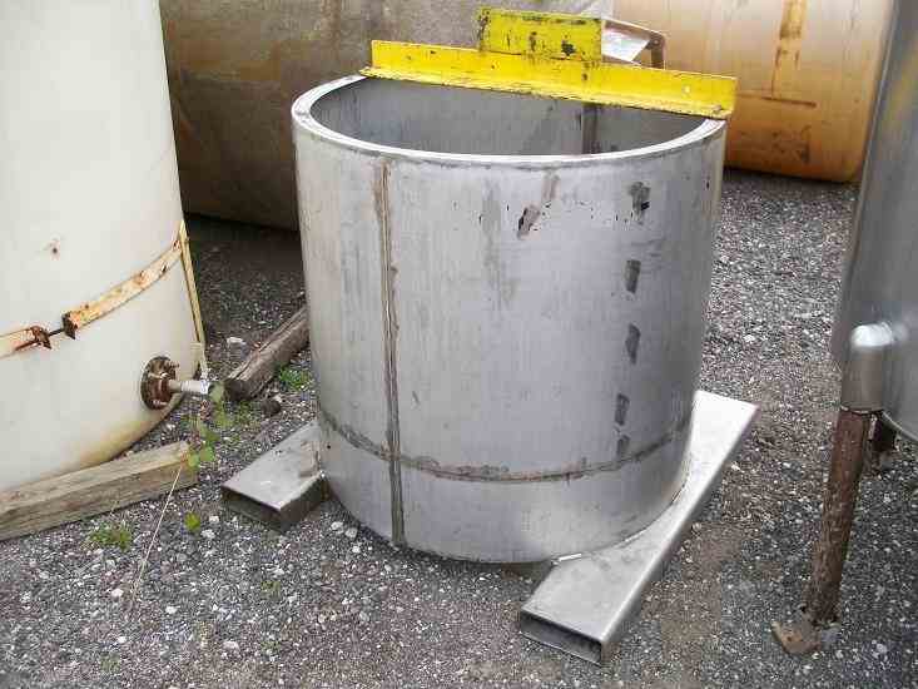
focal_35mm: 35
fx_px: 928
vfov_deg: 40.7
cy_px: 344
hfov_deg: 52.6
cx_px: 459
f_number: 3.1
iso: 80
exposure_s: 1/400
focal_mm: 6.3
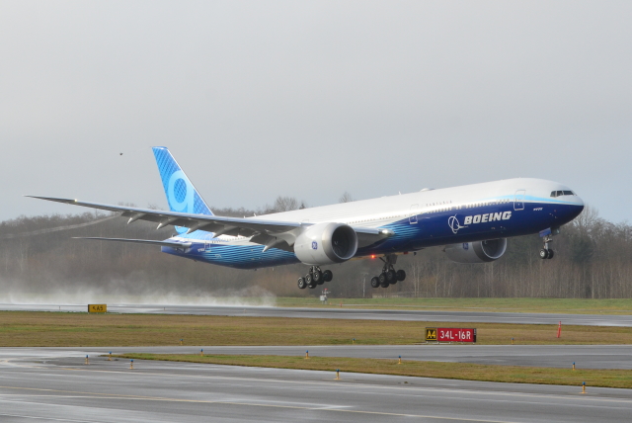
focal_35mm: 138
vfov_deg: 10.0
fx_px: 2425
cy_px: 212
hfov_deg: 14.8
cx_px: 316
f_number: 9
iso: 640
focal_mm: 92
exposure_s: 1/1250
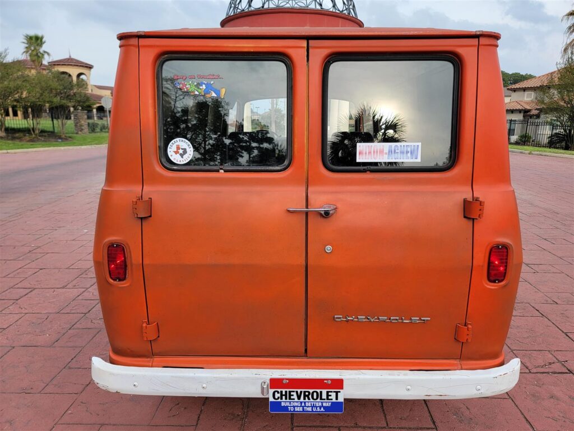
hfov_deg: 71.6
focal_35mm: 24
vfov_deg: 56.8
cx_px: 287
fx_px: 398
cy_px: 216
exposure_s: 1/223
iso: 16
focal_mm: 6.7
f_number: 1.8
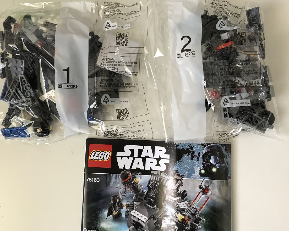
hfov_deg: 58.8
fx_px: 257
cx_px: 150
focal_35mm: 30
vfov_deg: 48.5
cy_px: 116
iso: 40
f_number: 1.8
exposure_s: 1/24
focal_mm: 3.99
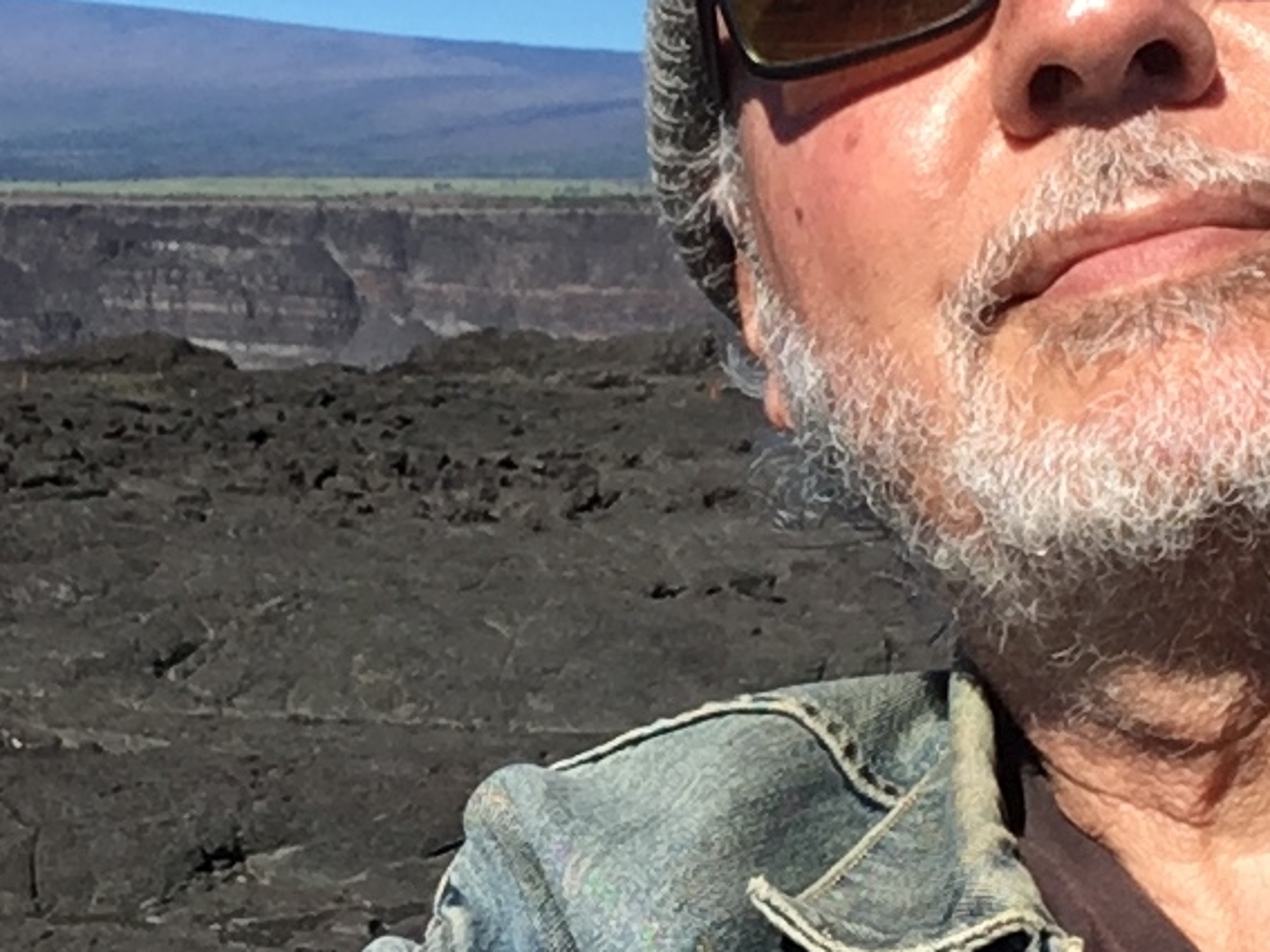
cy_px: 410
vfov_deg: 21.0
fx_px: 2568
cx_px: 526
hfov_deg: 27.7
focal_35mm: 70
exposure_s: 1/2304
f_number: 2.4
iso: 50
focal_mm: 2.15
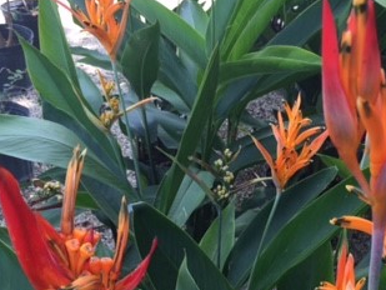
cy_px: 189
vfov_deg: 24.3
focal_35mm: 60
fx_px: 669
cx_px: 277
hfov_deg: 31.7
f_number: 2.2
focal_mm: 4.15
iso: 32
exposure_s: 1/224
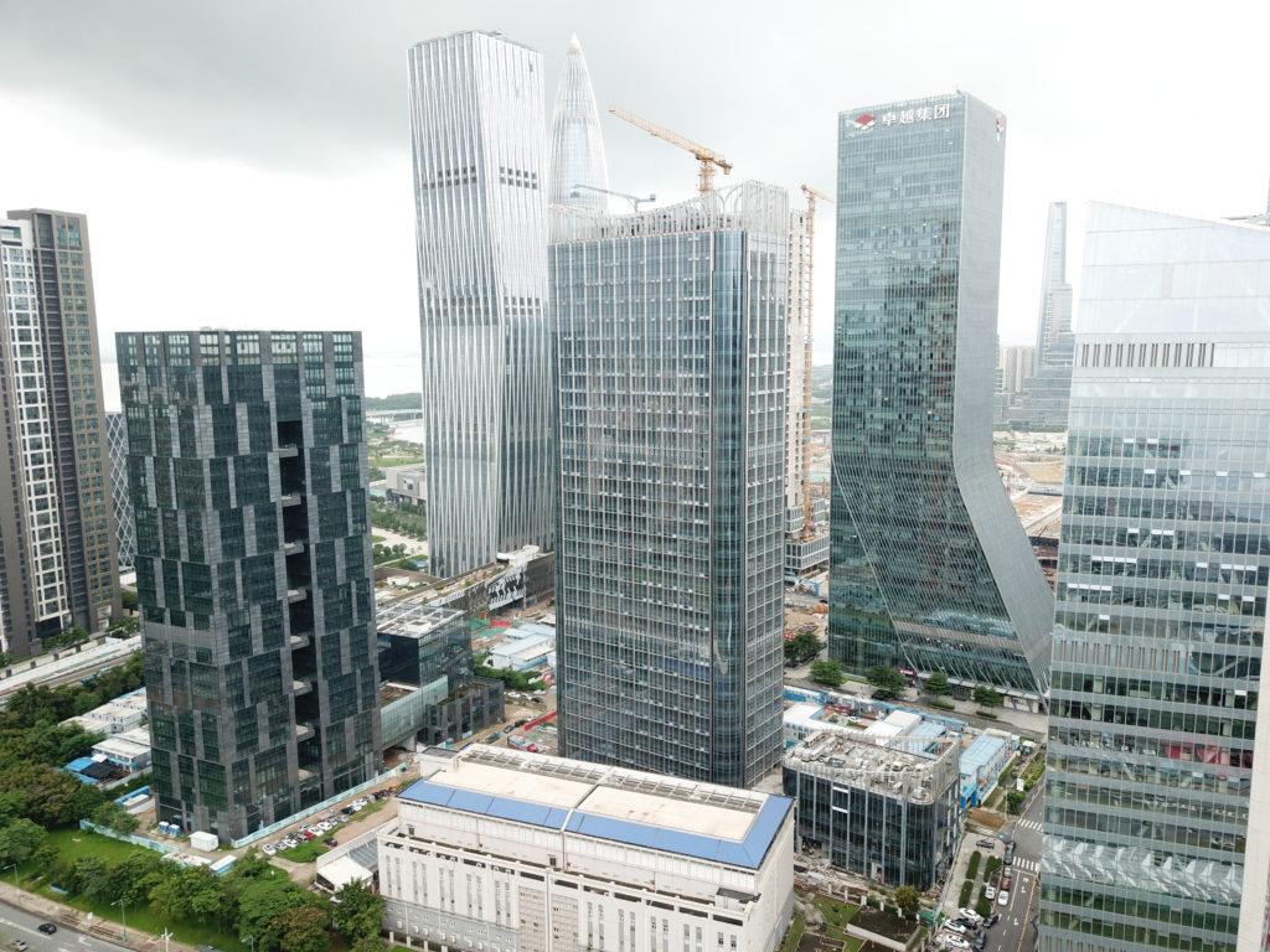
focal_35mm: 26
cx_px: 635
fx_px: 954
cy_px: 476
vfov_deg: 53.1
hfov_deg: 67.3
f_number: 2.2
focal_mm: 4.73
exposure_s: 1/431
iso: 100
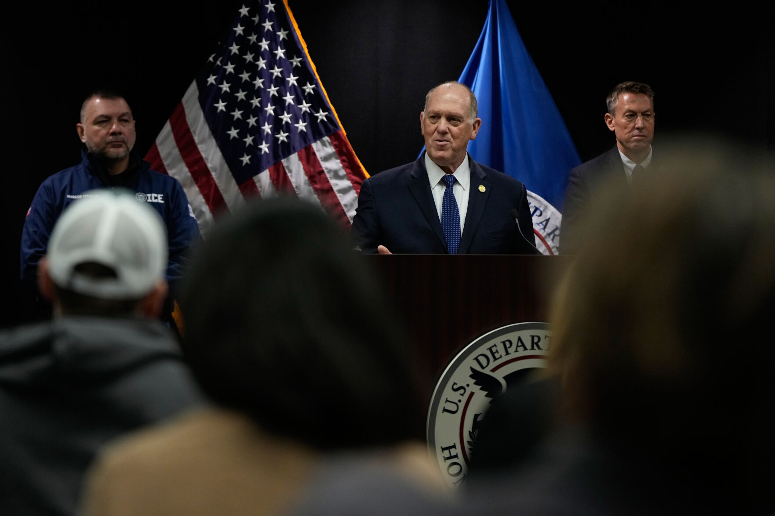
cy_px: 258
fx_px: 2626
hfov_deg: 16.8
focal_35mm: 122
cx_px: 388
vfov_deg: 11.2
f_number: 2.8
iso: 2500
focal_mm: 122
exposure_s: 1/500
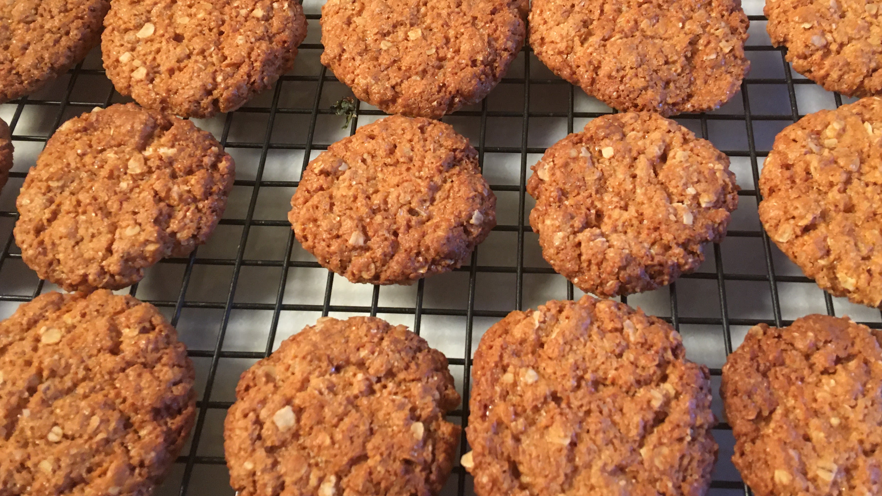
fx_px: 842
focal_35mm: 36
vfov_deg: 32.5
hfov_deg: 55.3
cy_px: 158
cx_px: 454
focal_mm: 4.2
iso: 250
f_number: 2.2
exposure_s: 1/33
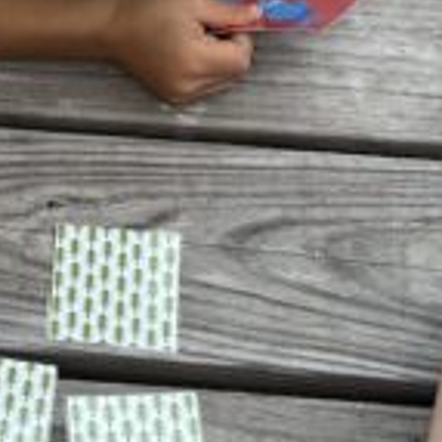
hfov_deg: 14.9
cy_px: 145
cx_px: -40
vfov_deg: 15.3
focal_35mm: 114
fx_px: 1647
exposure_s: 1/70
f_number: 1.78
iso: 250
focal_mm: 6.86
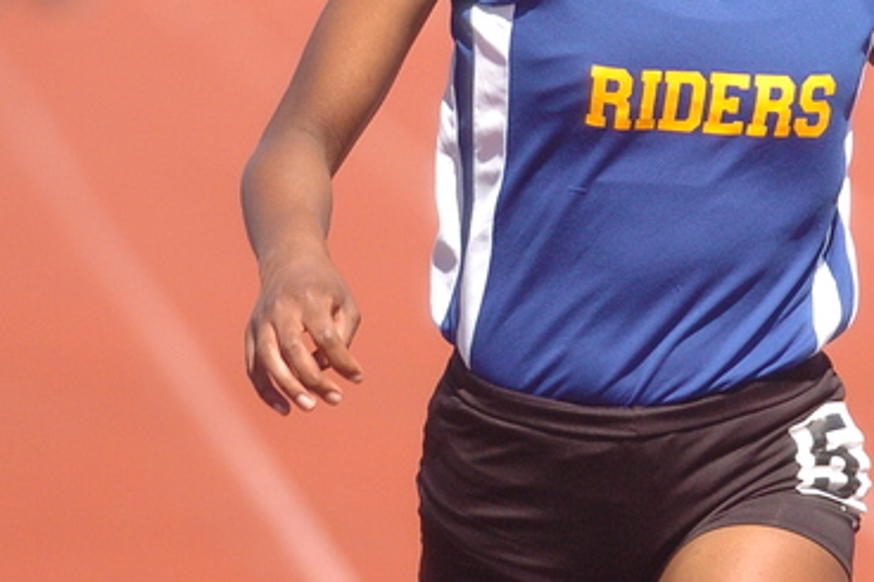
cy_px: 43
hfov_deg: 2.1
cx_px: 741
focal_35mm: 977
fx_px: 23708
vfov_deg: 1.4
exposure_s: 1/2500
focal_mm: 300
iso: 500
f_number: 4.5
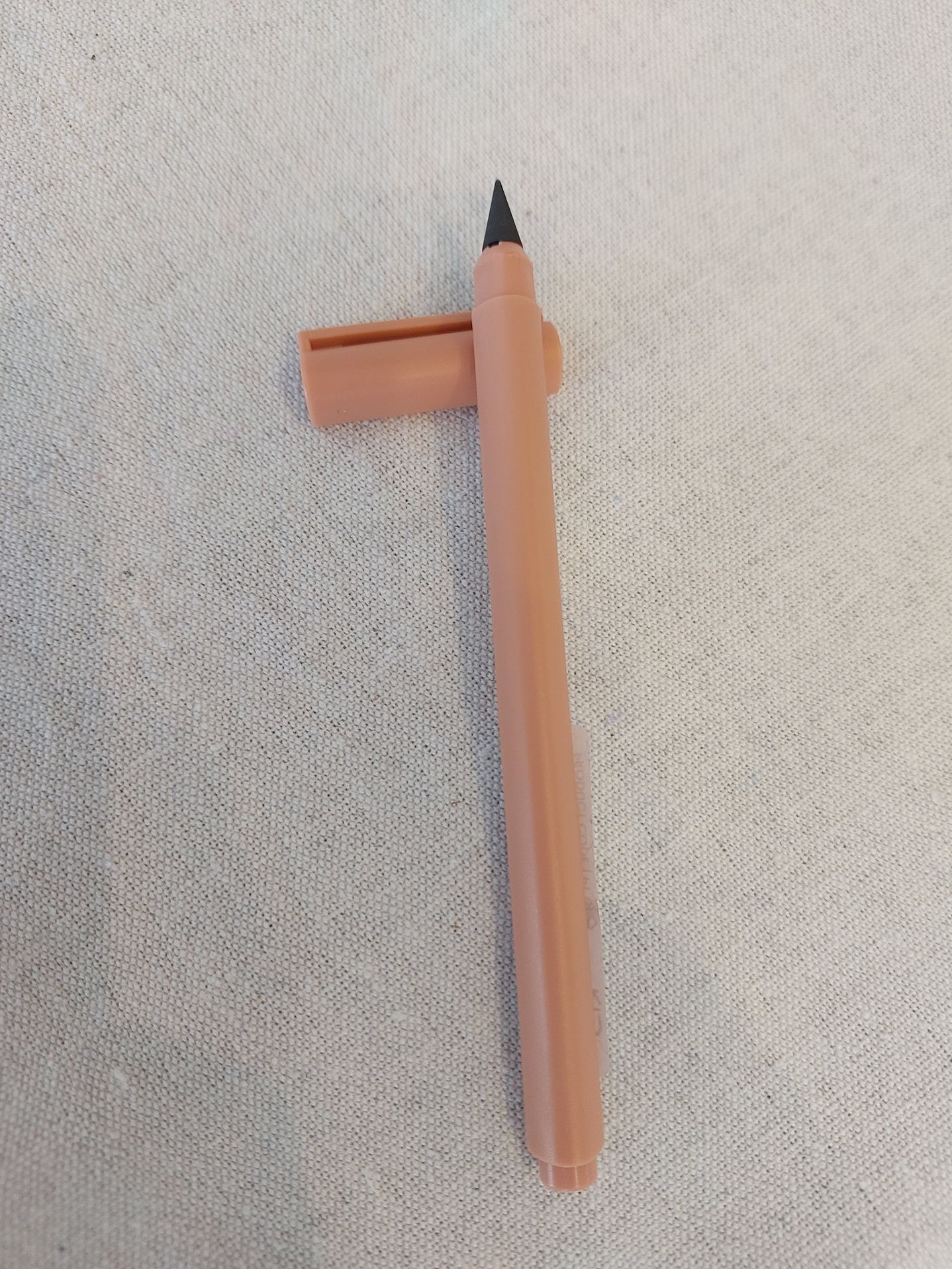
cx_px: 487
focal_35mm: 24
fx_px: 880
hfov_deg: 56.8
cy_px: 653
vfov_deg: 71.6
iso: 200
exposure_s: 1/50
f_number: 1.8
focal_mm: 5.06
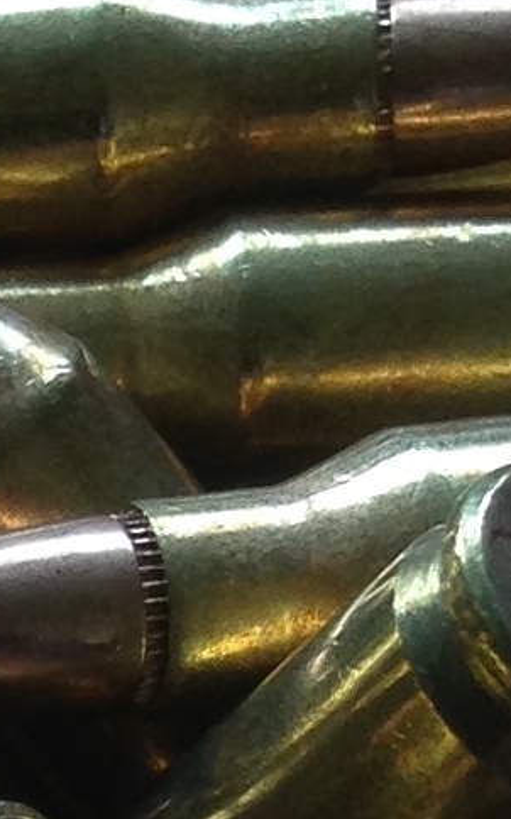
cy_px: 1457
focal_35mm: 236
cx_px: -1088
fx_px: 5265
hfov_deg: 5.2
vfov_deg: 8.6
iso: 80
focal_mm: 4.13
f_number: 2.4
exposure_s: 1/120
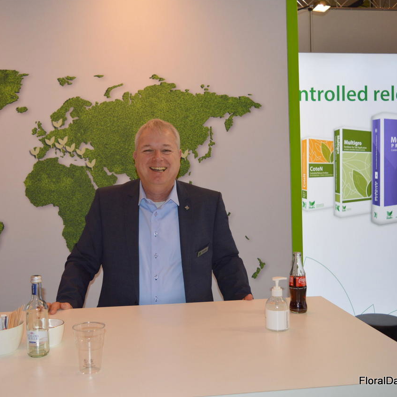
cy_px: 198
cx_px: 180
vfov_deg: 41.3
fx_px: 527
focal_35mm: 41
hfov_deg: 41.2
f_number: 3.8
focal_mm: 21
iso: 250
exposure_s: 1/200
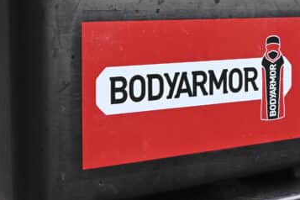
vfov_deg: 15.7
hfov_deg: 23.5
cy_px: 28
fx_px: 717
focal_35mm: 86
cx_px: 207
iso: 800
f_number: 5.6
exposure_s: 1/500
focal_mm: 30
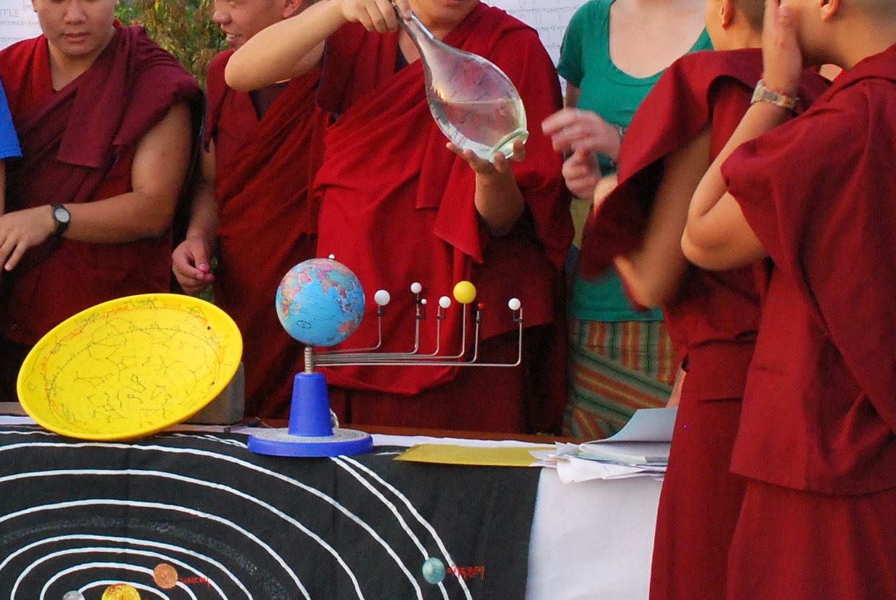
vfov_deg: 13.2
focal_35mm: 104
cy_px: 143
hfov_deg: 19.1
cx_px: 30
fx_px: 2592
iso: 800
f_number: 8
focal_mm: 24
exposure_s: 1/80
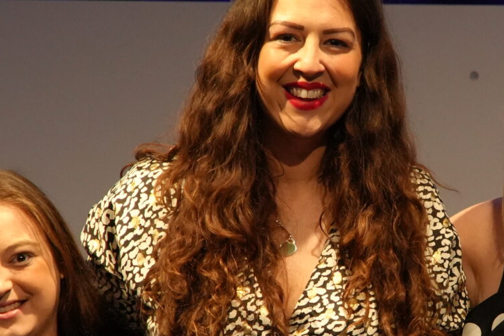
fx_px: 9797
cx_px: 417
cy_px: 256
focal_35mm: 700
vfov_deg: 2.0
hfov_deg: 2.9
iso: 4000
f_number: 6.3
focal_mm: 208
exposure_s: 1/250
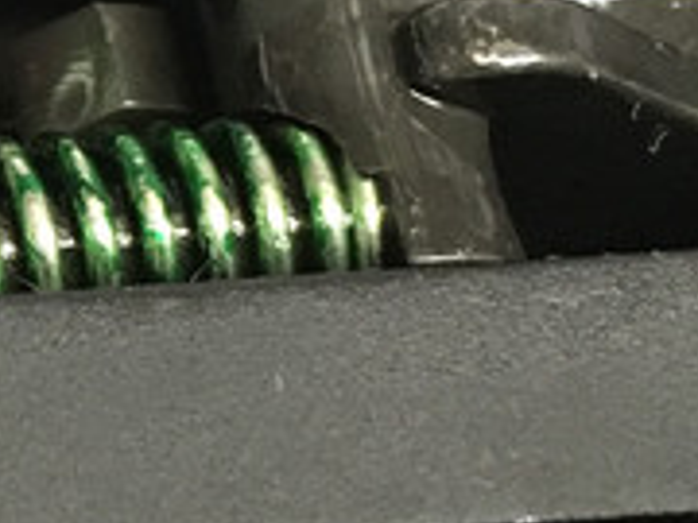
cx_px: -584
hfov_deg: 10.7
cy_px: 43
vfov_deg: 8.6
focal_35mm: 172
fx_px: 3468
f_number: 2.2
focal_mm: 4.15
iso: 160
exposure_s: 1/30
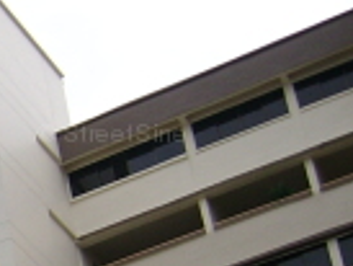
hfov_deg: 12.8
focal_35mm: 140
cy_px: 395
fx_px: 1429
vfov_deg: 10.3
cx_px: -286
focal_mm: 5.95
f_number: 2.8
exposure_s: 1/706
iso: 50
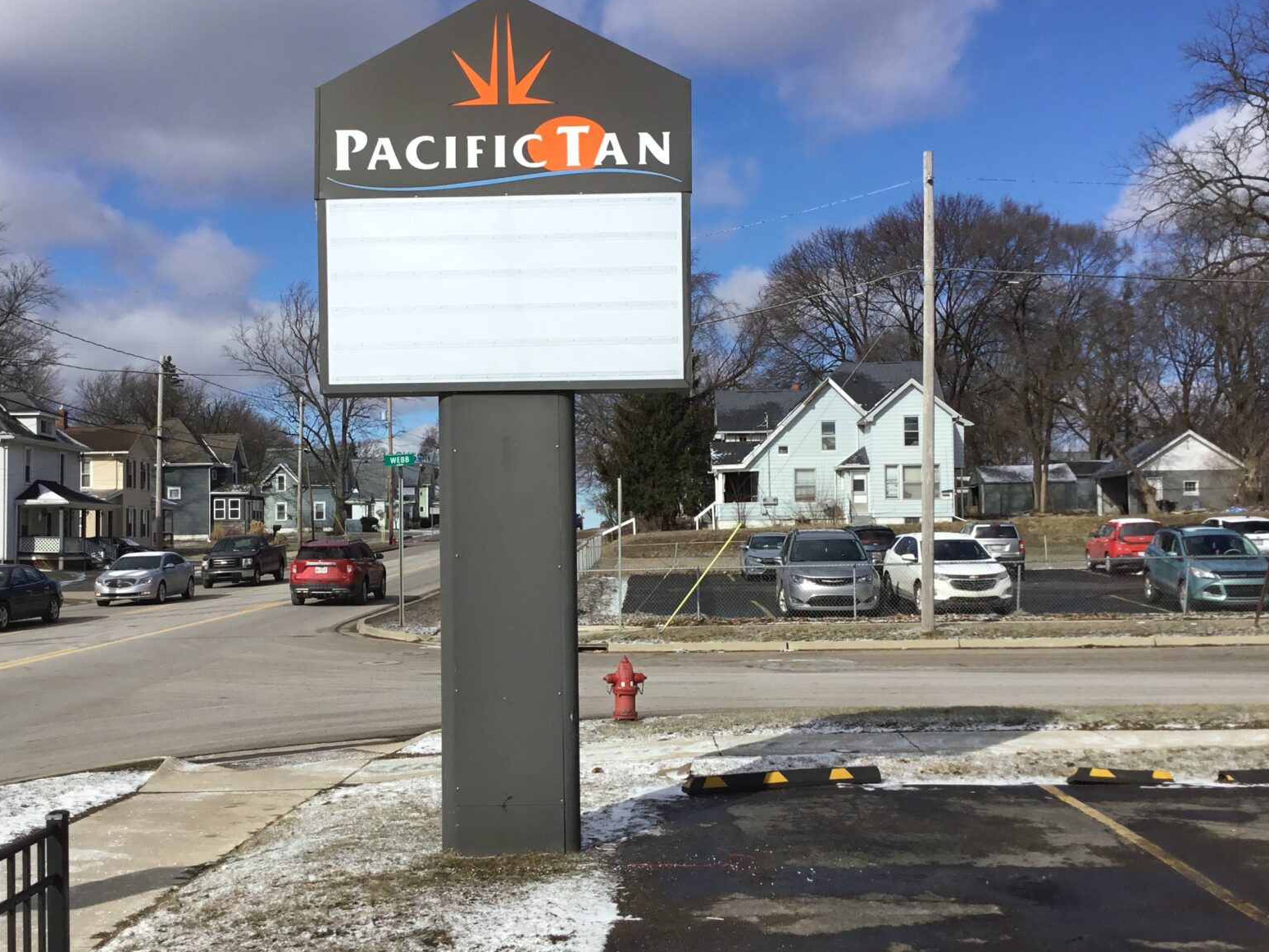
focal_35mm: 41
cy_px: 479
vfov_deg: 35.1
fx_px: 1503
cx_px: 553
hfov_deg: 45.7
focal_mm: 3.3
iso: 25
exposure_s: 1/2262
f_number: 2.4
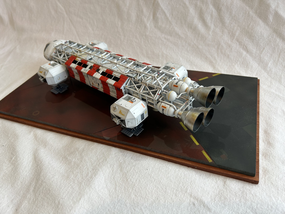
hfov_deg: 67.3
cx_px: 142
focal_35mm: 26
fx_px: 214
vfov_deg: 53.1
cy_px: 107
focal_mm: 5.7
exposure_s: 1/100
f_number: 1.5
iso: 64
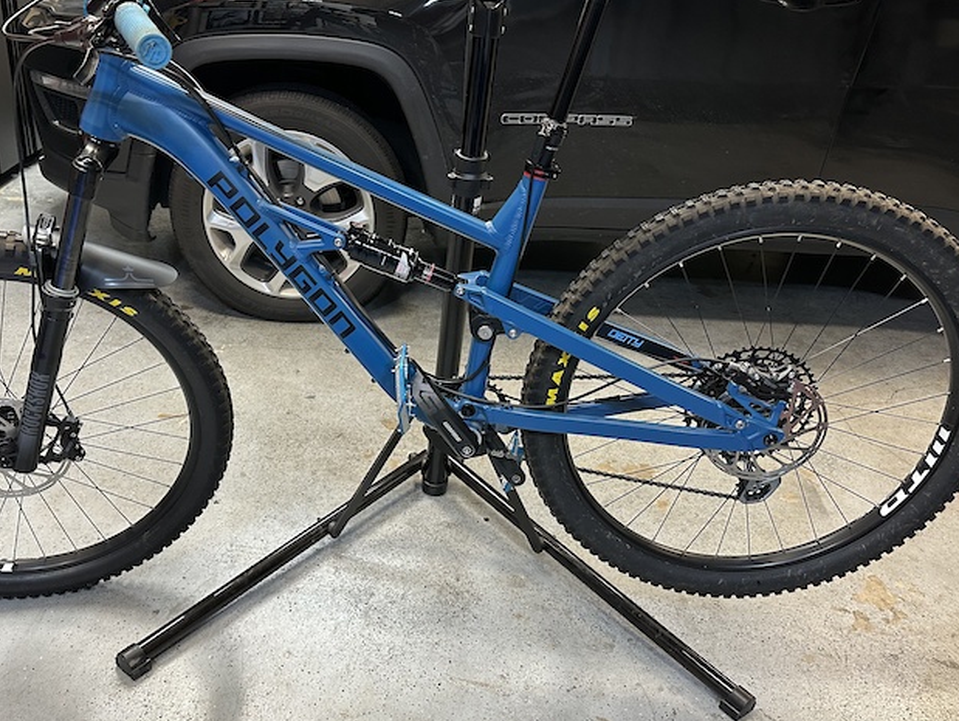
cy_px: 389
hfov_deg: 58.1
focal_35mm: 31
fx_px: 859
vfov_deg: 45.4
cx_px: 406
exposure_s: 1/60
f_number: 1.78
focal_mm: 6.86
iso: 250
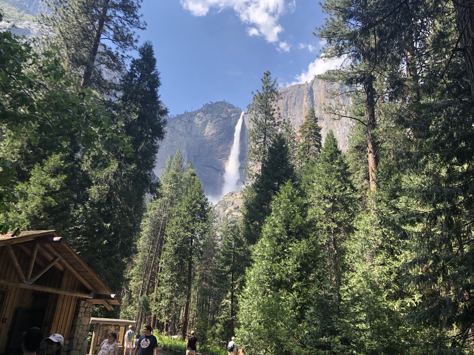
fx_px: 383
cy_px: 178
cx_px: 237
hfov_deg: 63.4
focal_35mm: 28
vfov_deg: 49.7
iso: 20
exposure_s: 1/657
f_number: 1.8
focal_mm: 4
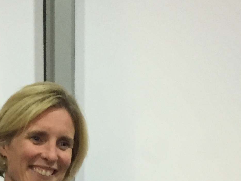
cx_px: -98
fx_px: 703
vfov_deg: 13.8
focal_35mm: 101
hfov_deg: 17.8
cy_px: 273
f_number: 2.2
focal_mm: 4.15
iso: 320
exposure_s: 1/17
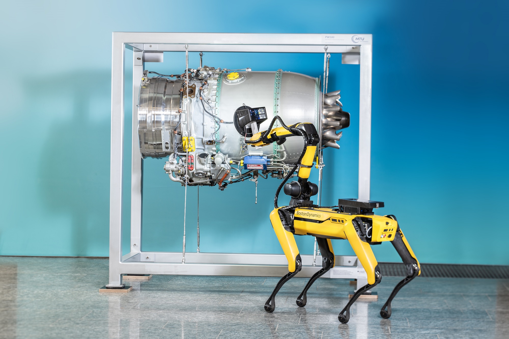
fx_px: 1272
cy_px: 170
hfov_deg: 22.6
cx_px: 254
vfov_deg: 15.2
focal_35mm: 90
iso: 100
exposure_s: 1/5
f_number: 5.6
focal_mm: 90
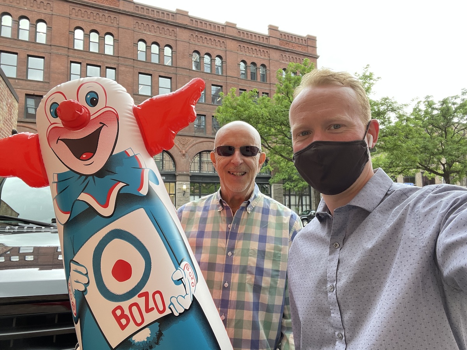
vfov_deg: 58.9
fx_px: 310
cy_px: 175
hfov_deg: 73.9
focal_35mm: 23
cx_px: 234
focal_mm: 2.71
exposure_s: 1/121
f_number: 2.2
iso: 64
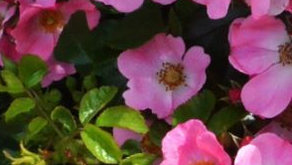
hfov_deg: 9.9
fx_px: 1674
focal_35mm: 216
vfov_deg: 5.6
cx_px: 327
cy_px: -44
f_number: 16
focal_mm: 35
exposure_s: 1/1000
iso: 3200
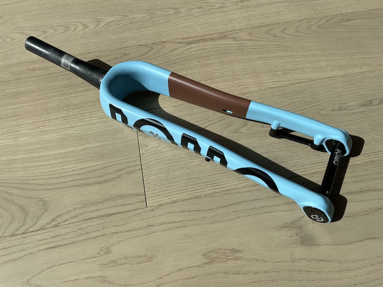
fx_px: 288
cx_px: 192
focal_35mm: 26
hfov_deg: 67.3
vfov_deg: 53.1
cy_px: 144
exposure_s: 1/3861
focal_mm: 4.2
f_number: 1.6
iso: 32
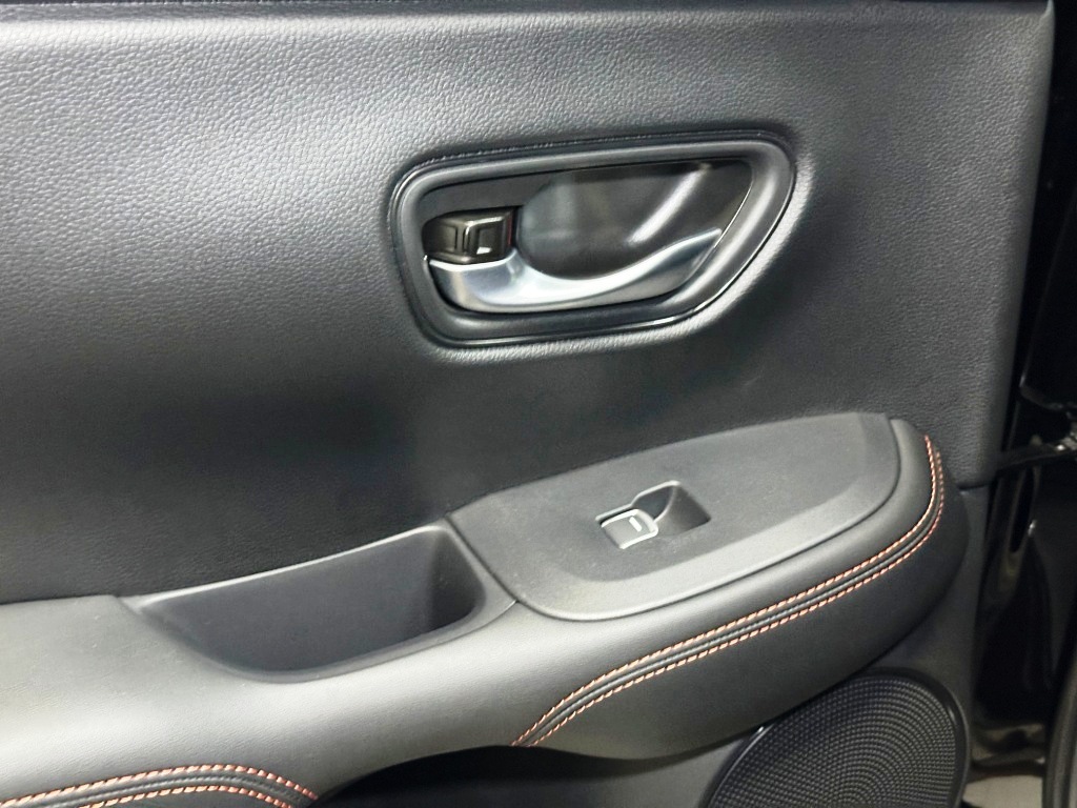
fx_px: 1493
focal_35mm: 48
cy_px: 404
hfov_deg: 39.7
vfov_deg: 30.3
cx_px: 538
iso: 640
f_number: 1.78
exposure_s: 1/24
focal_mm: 6.86
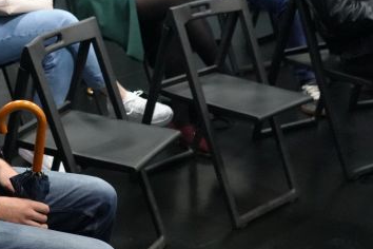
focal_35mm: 79
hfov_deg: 22.9
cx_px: -111
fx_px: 818
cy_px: 17
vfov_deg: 17.0
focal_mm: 28
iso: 12800
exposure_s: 1/160
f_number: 4
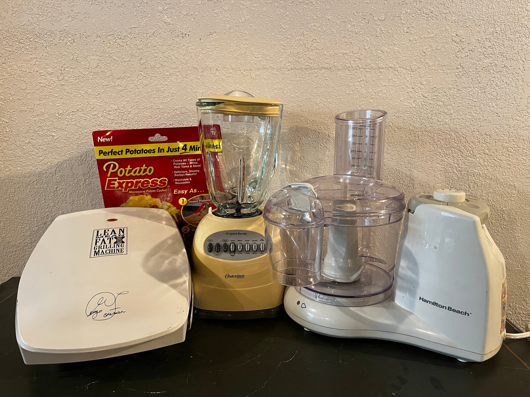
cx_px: 265
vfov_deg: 53.1
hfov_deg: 67.3
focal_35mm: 26
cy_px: 198
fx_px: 398
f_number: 1.6
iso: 320
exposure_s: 1/60
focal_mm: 5.1
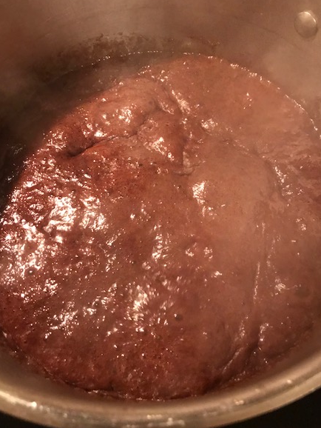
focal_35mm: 31
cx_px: 152
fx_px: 383
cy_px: 193
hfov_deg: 45.5
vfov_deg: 58.2
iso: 100
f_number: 1.8
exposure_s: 1/4
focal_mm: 3.99
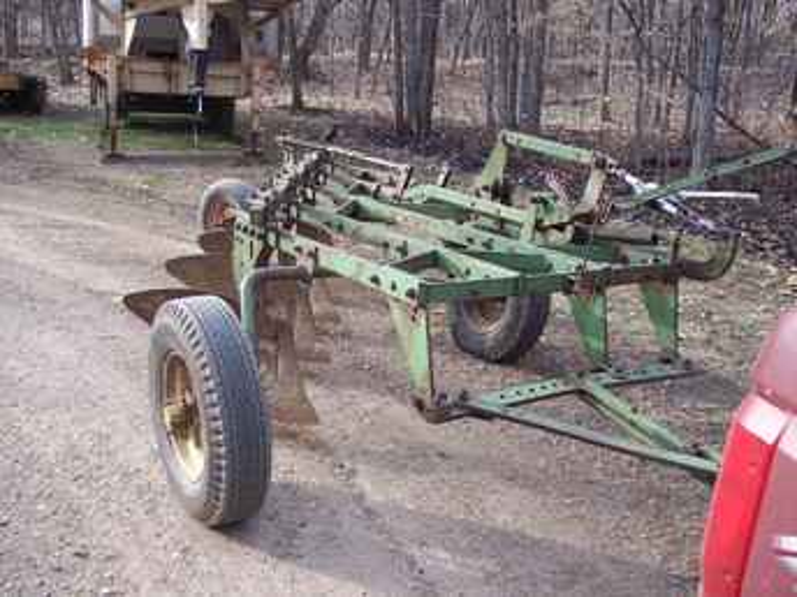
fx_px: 898
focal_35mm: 39
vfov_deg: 36.8
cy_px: 298
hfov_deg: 47.9
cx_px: 398
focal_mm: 8
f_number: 3.4
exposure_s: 1/90
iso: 100
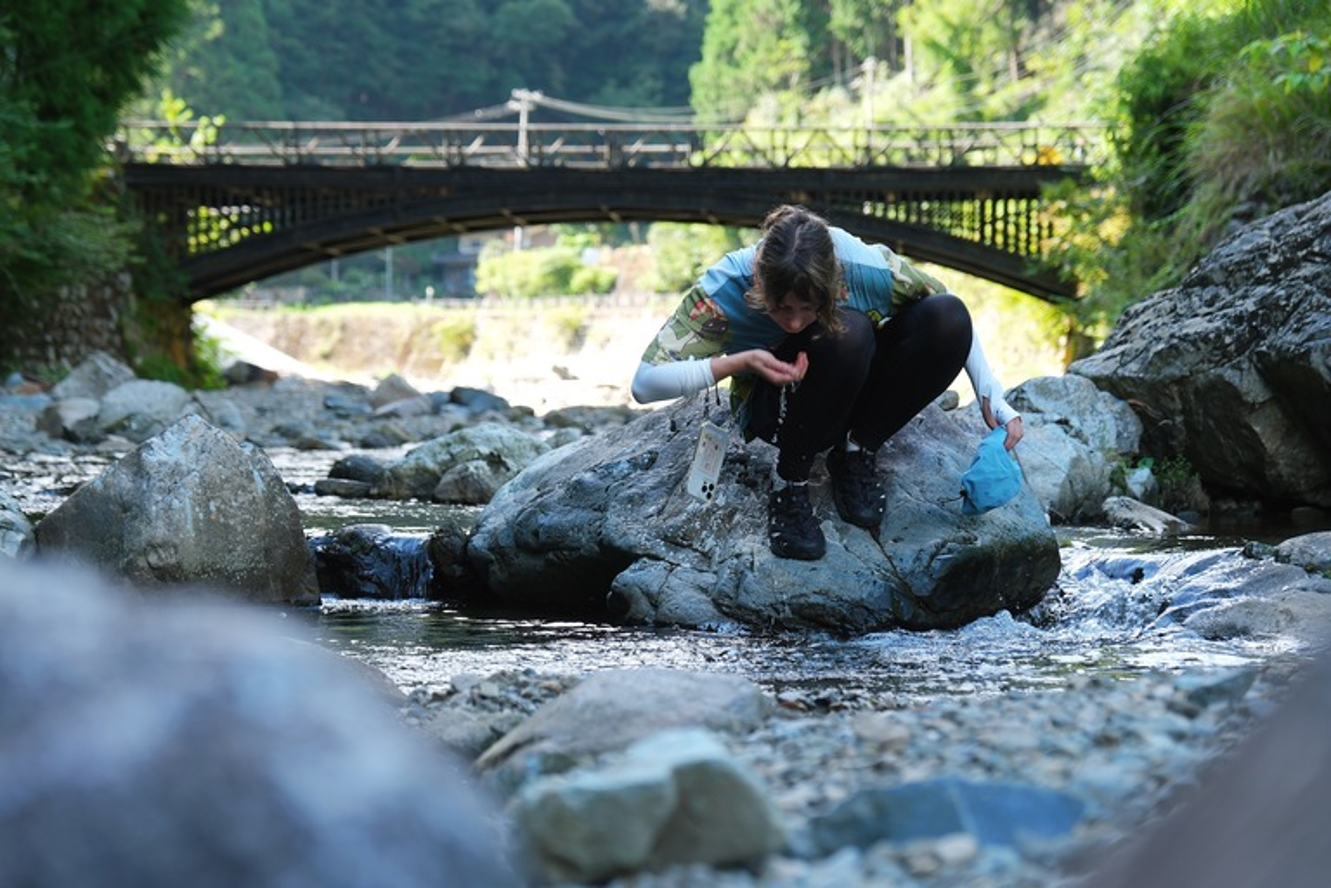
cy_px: 444
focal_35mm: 83
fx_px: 3068
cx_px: 666
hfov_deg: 24.5
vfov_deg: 16.5
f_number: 3.6
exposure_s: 1/140
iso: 160
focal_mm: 55
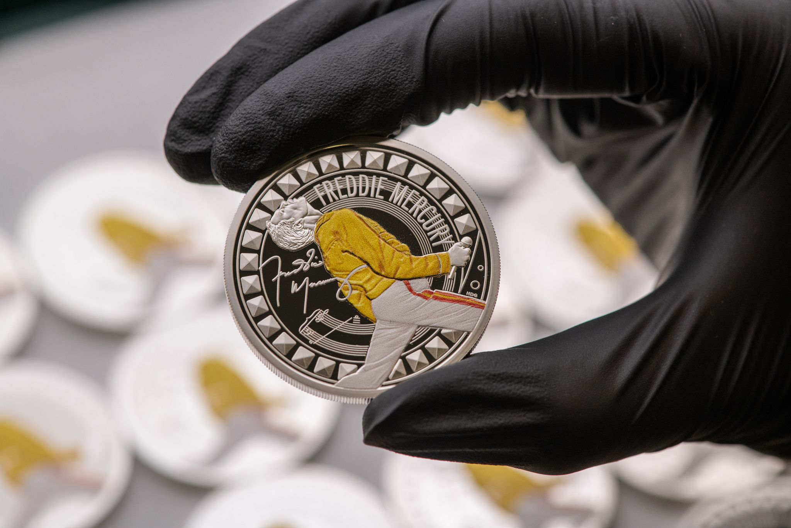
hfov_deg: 19.5
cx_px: 396
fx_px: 2307
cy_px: 264
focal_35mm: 105
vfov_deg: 13.0
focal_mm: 105
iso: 640
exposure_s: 1/200
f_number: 9
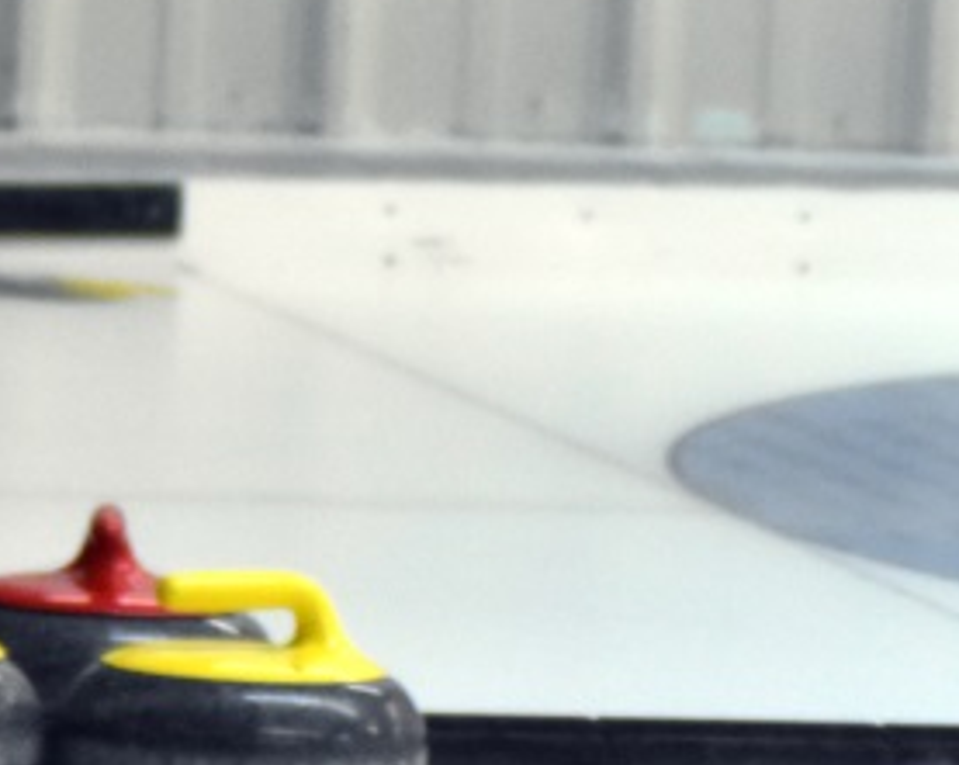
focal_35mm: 470
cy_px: 230
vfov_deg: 3.3
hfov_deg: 4.1
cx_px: -284
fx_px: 13326
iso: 2800
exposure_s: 1/250
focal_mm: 80
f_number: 4
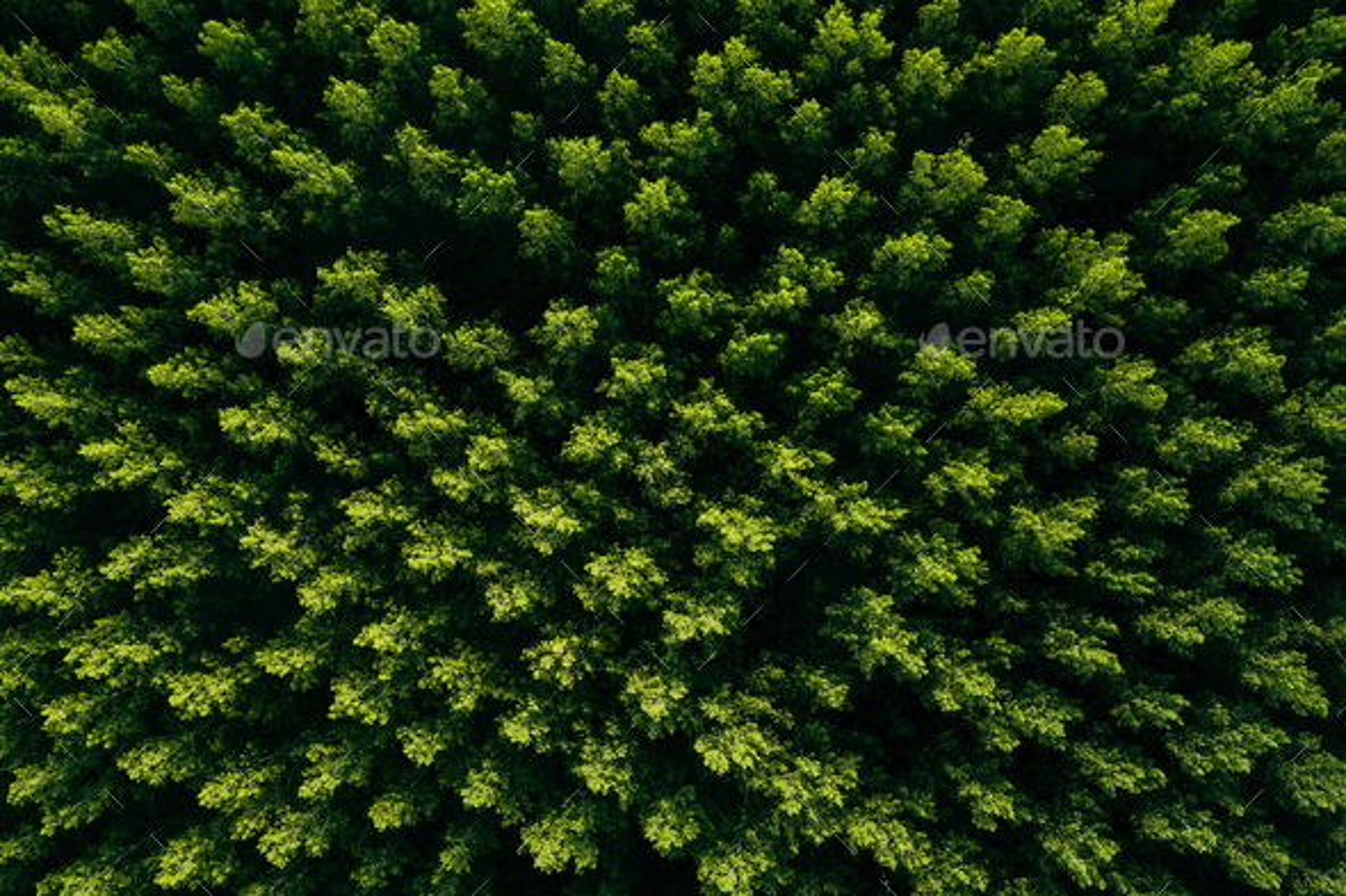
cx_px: 673
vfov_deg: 46.4
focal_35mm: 28
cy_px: 448
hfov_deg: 65.5
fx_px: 1047
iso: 100
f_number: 2.8
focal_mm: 10.26
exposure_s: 1/320
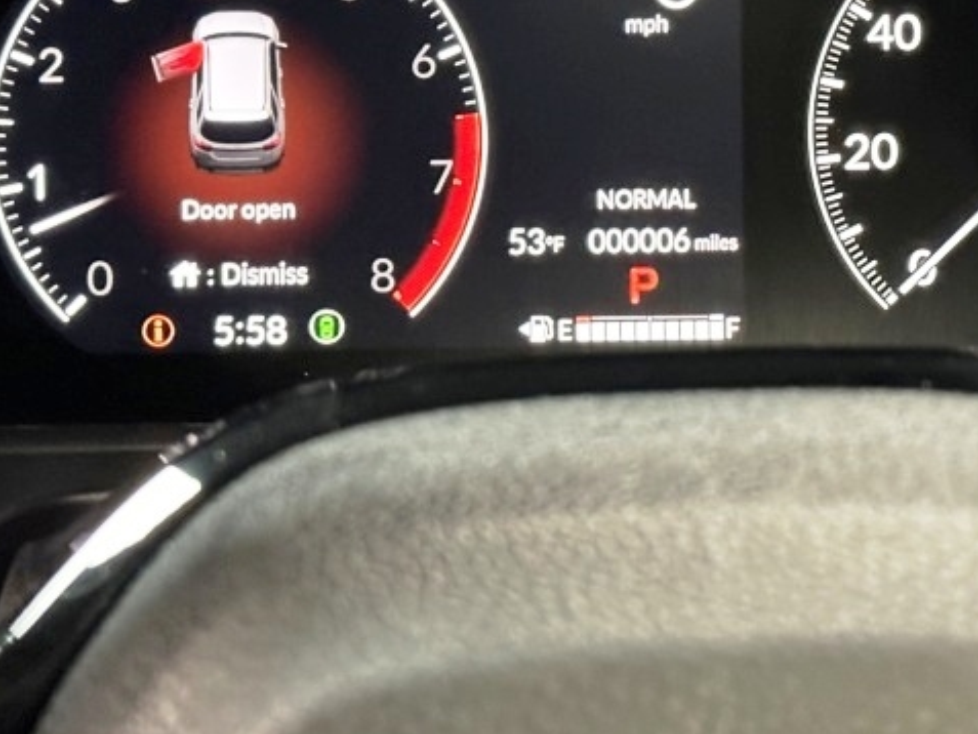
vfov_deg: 14.3
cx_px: 613
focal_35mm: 103
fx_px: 2911
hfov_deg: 19.0
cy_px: 129
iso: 640
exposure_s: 1/26
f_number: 1.78
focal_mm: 6.86
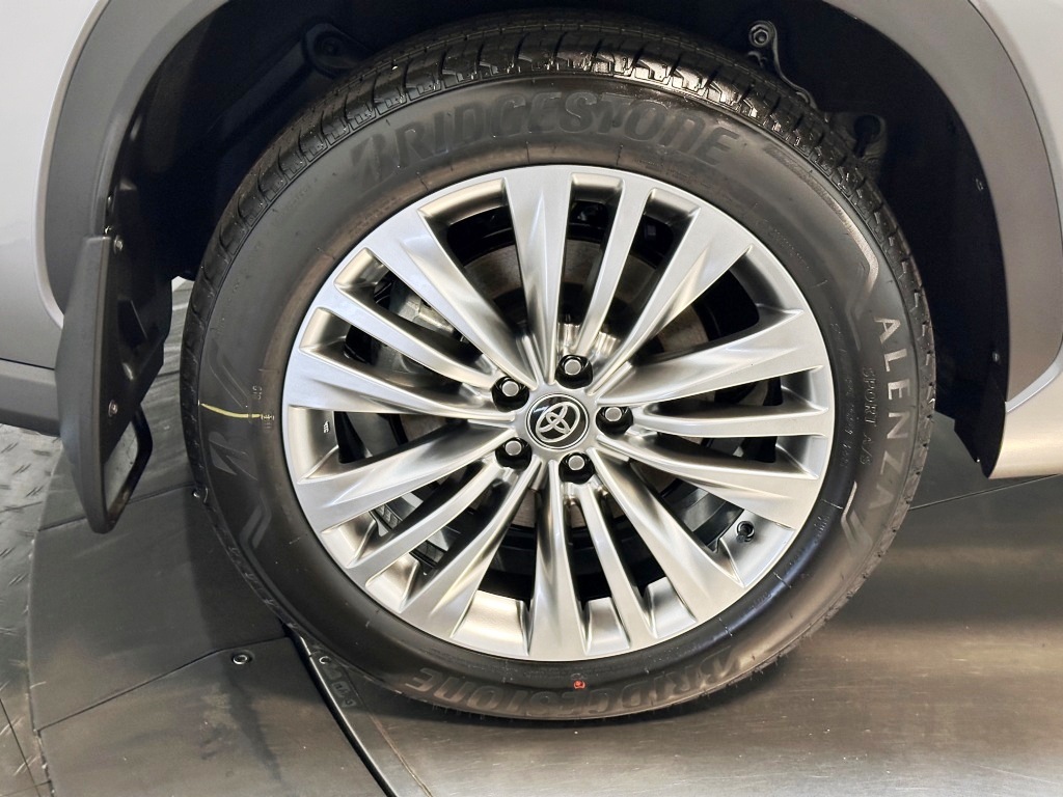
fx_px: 1474
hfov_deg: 39.7
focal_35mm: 48
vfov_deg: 30.3
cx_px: 532
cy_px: 398
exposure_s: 1/30
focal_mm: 6.86
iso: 500
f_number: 1.78
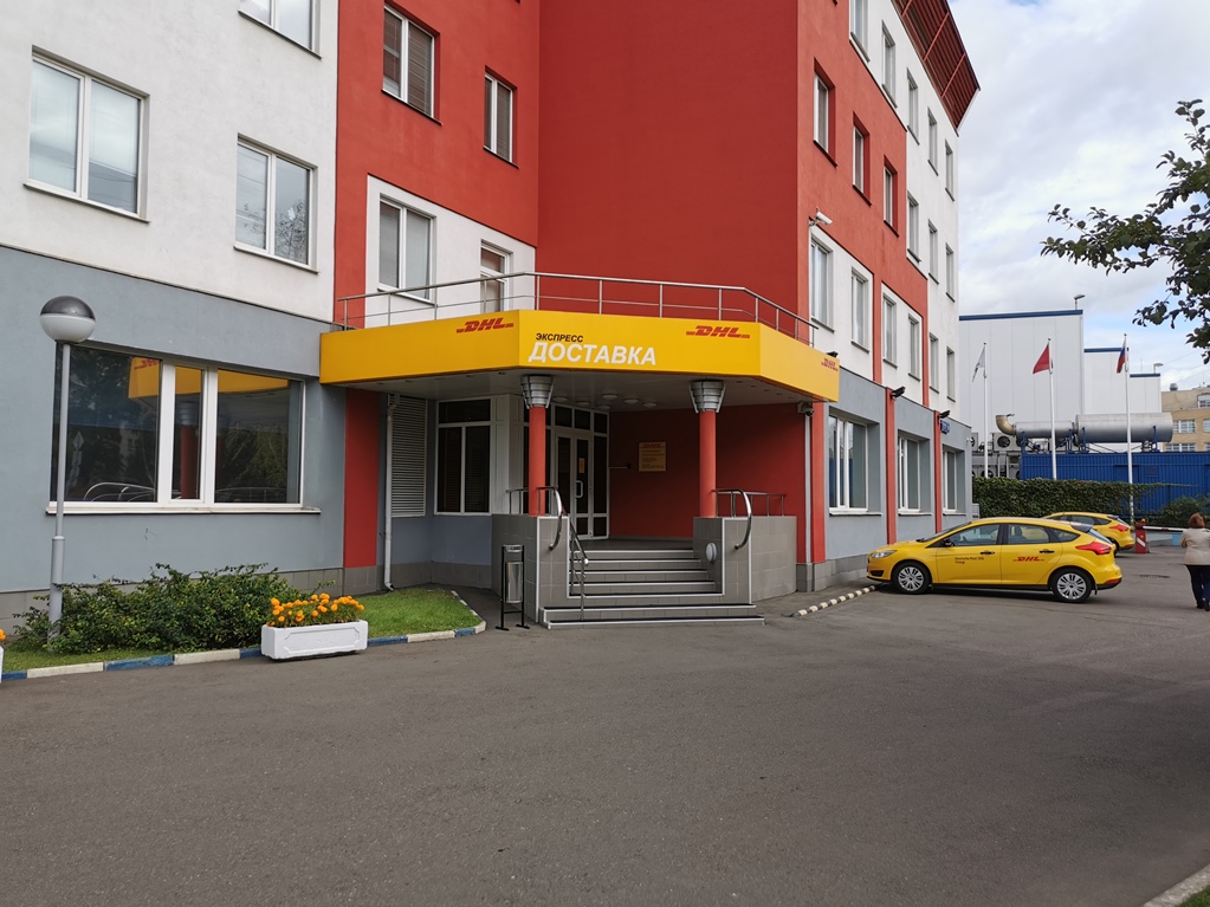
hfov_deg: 65.3
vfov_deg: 51.3
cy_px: 454
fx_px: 944
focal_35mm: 27
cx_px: 605
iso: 50
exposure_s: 1/1499
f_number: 1.8
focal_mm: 5.58
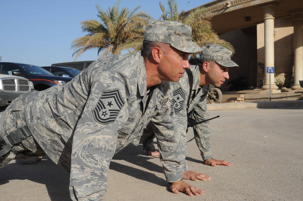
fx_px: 421
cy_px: 100
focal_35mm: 50
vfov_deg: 27.0
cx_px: 152
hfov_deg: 39.6
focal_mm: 50
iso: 4000
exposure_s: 1/1600
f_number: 20
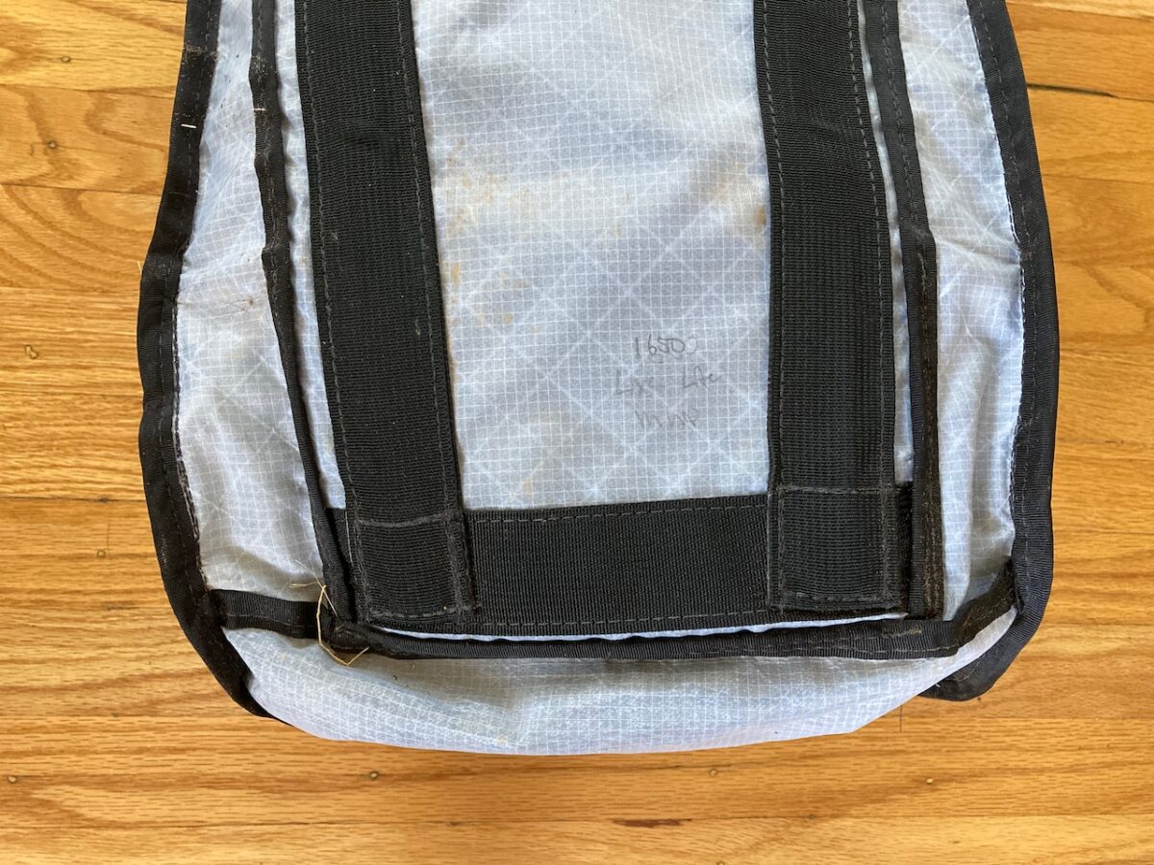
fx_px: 933
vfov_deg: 49.7
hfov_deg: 63.4
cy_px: 432
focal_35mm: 28
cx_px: 577
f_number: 1.8
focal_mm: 3.99
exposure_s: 1/60
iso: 320
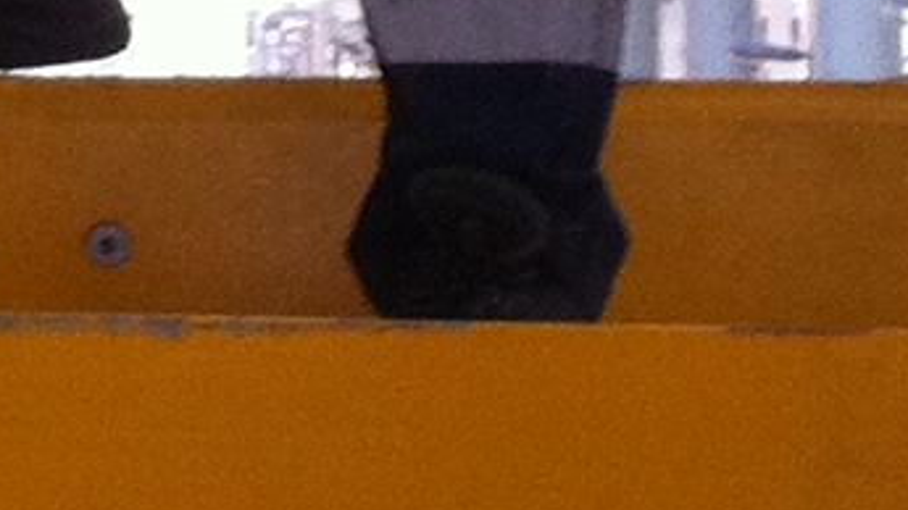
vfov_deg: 4.1
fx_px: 6885
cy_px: -925
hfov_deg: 7.3
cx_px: -871
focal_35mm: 286
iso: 100
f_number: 2.8
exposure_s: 1/60
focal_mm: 3.85
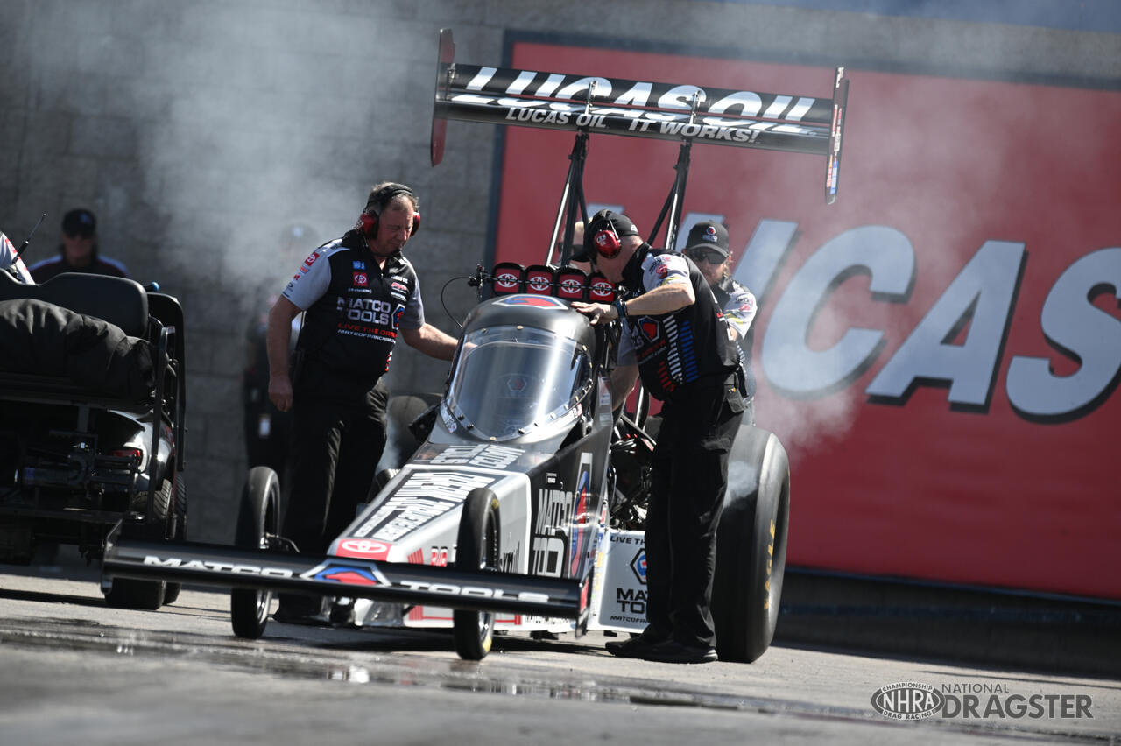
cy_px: 373
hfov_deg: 4.1
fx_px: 15561
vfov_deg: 2.7
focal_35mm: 500
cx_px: 560
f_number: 6.3
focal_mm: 500
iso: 400
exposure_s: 1/1600
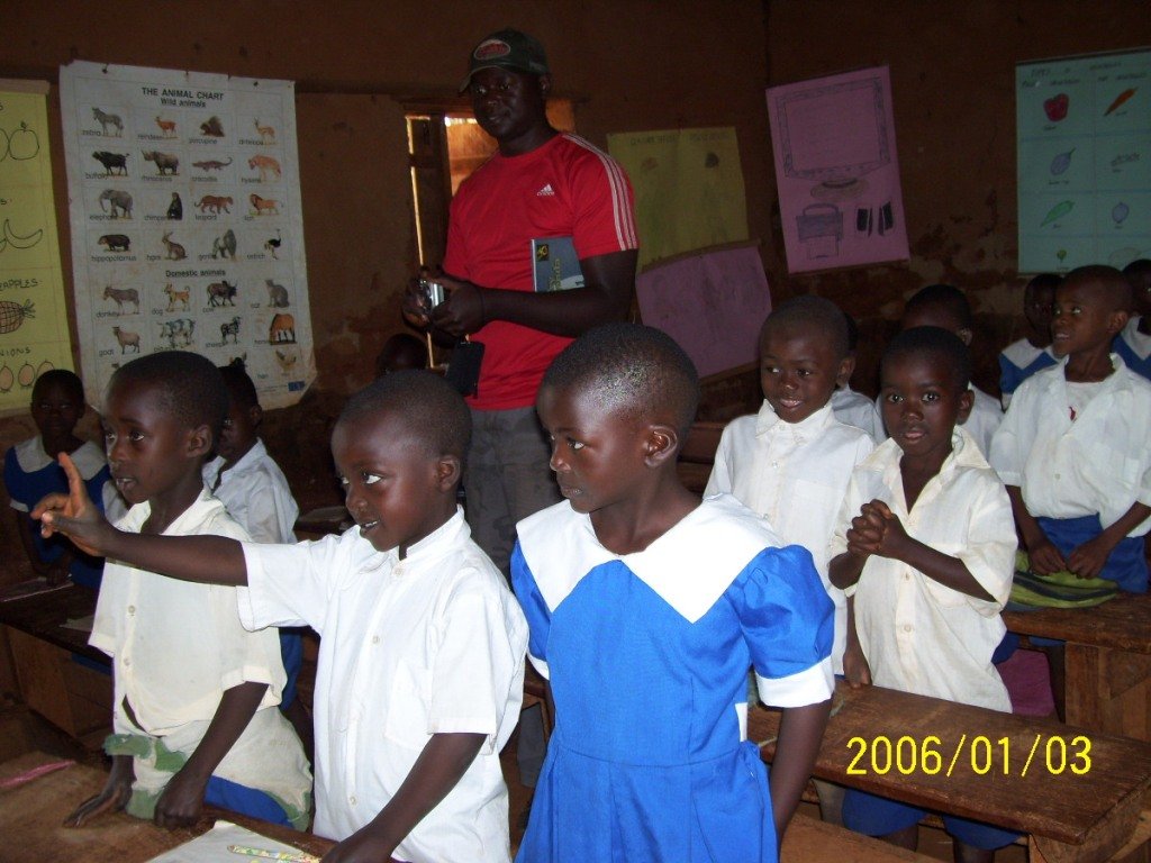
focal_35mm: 36
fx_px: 1197
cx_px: 576
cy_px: 432
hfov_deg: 51.4
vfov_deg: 39.7
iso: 80
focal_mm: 6
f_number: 2.7
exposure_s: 1/60
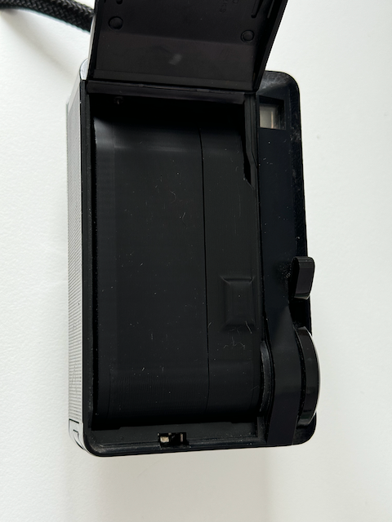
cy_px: 261
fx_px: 725
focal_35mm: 48
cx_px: 196
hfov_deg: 30.3
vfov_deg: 39.7
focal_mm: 6.76
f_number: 1.78
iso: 100
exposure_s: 1/61
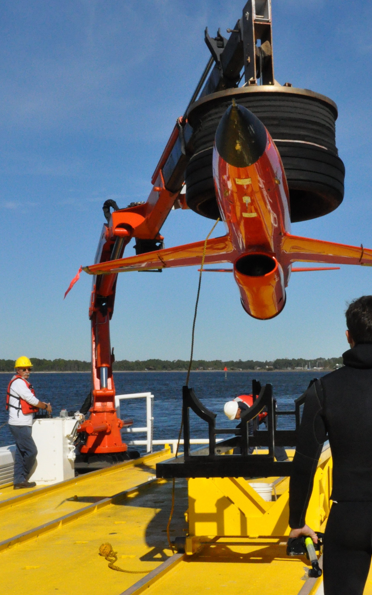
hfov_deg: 21.0
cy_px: 338
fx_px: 990
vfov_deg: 33.4
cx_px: 296
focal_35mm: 61
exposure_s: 1/1250
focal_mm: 26
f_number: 18
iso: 2000
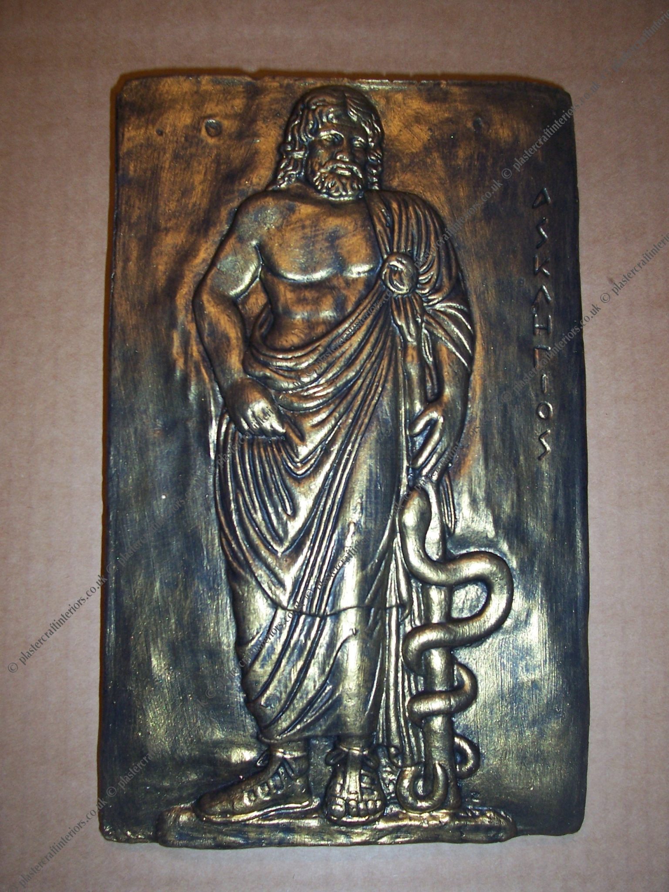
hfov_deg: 41.8
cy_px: 446
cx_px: 334
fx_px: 876
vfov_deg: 54.0
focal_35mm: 34
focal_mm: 5.6
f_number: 2.7
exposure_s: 1/60
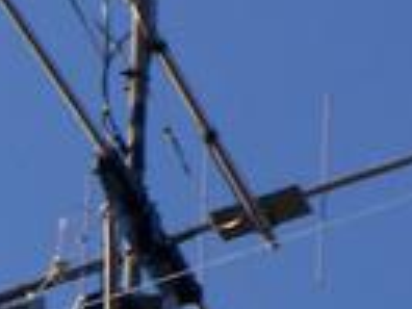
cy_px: -268
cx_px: 34
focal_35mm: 636
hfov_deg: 3.1
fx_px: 7570
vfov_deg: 2.3
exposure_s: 1/500
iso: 64
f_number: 3.8
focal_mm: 22.05
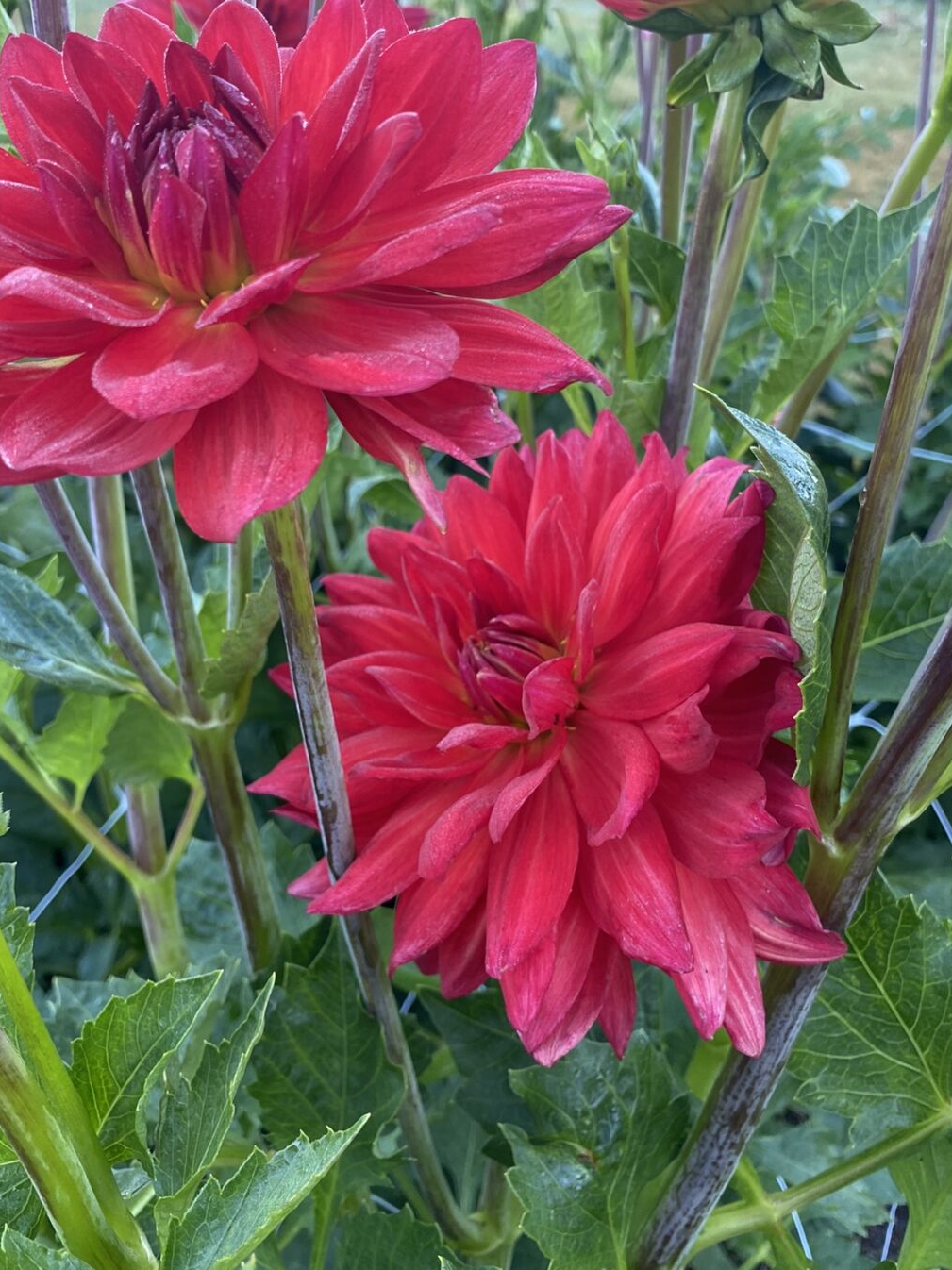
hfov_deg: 41.6
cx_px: 379
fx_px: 1247
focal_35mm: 34
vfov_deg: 53.7
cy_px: 528
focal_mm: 4.25
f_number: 1.8
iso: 80
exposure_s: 1/121
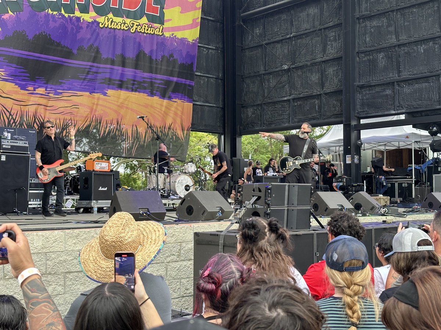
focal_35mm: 48
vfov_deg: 30.3
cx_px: 220
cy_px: 165
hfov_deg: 39.7
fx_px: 612
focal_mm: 6.86
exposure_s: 1/174
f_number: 1.78
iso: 50
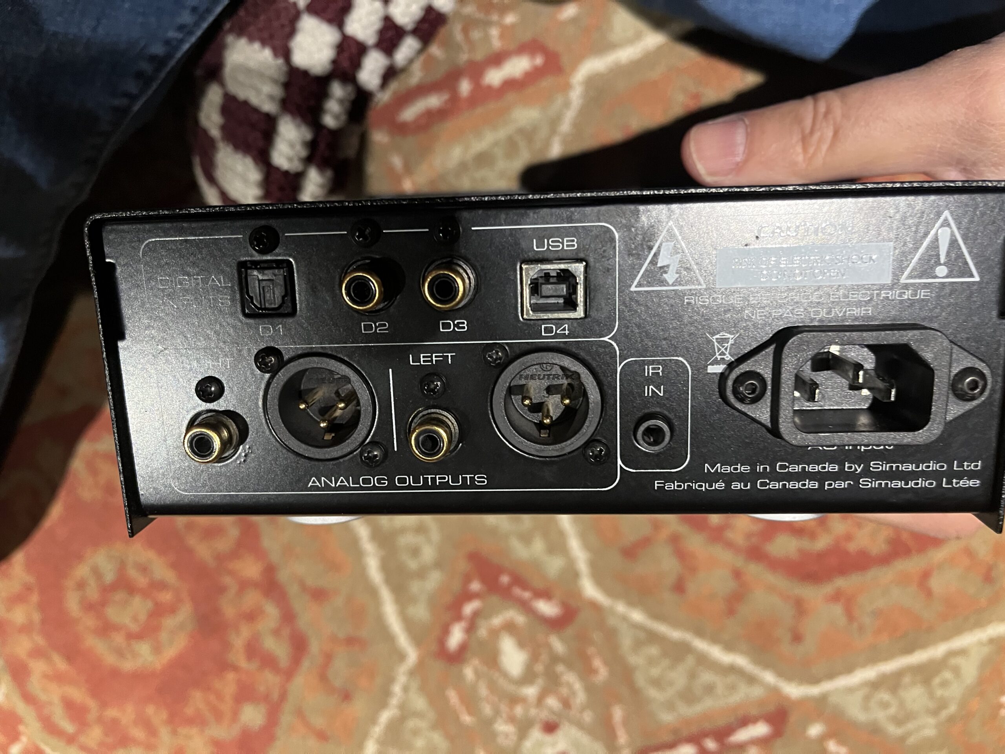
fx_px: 755
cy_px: 377
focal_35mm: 26
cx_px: 502
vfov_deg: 53.1
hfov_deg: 67.3
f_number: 1.6
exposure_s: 1/60
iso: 400
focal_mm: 5.1
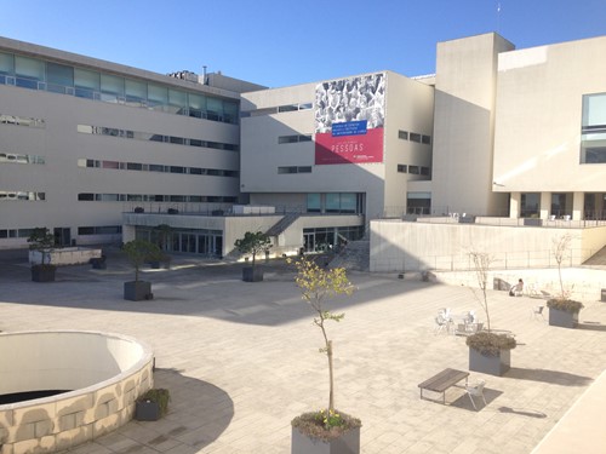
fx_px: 578
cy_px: 227
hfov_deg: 55.4
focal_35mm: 33
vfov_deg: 42.9
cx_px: 303
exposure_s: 1/1391
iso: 50
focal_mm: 4.12
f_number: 2.4
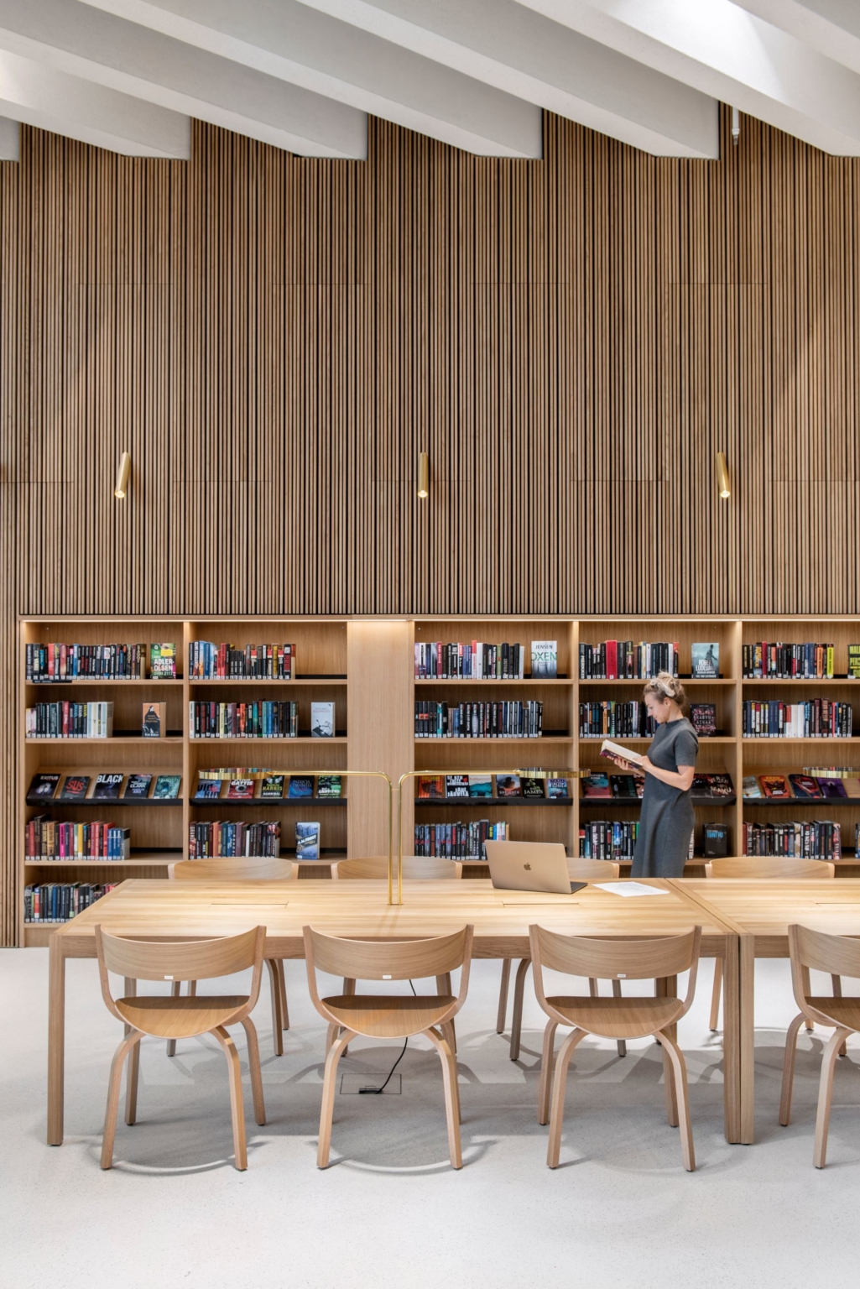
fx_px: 1217
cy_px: 644
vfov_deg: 55.8
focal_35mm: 34
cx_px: 430
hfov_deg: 38.9
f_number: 9
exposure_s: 1/4
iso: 100
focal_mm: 34
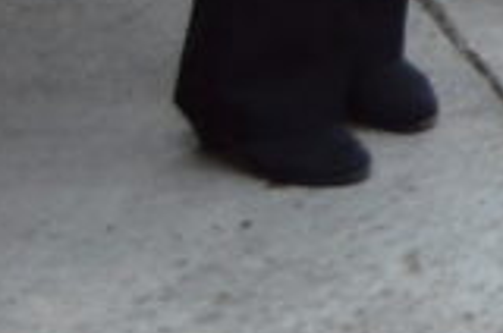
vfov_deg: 4.7
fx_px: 3737
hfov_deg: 6.5
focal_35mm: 268
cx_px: 1849
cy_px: -867
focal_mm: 24
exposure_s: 1/125
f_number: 5.6
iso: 360
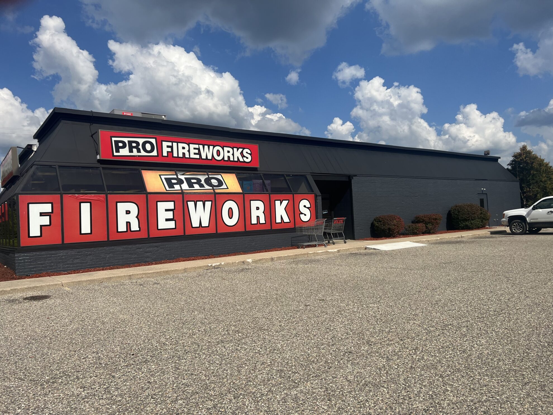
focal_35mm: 26
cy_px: 208
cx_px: 276
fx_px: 415
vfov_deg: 53.1
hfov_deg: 67.3
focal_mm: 5.7
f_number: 1.5
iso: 50
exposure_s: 1/8696
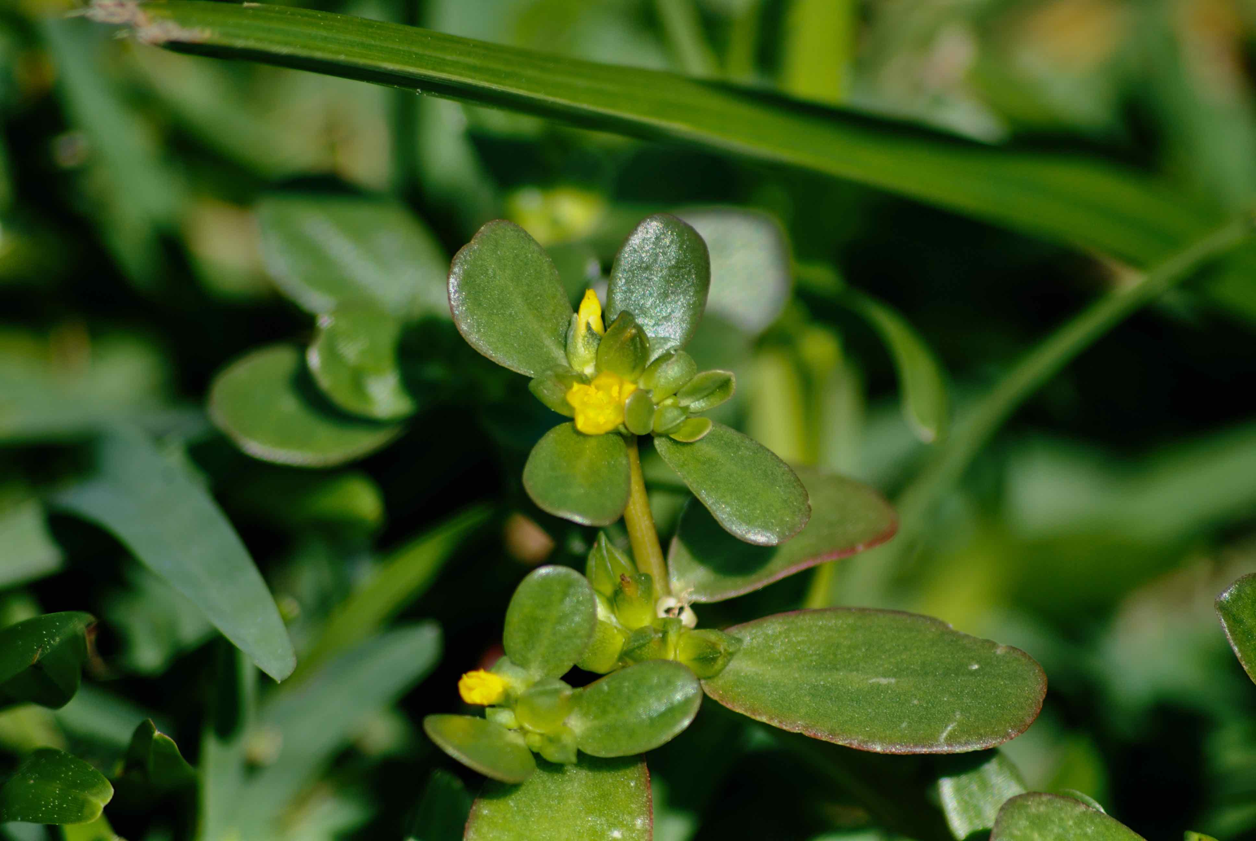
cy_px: 420
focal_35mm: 450
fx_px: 15719
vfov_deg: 3.1
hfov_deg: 4.6
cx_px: 628
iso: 200
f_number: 5.6
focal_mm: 300
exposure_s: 1/500
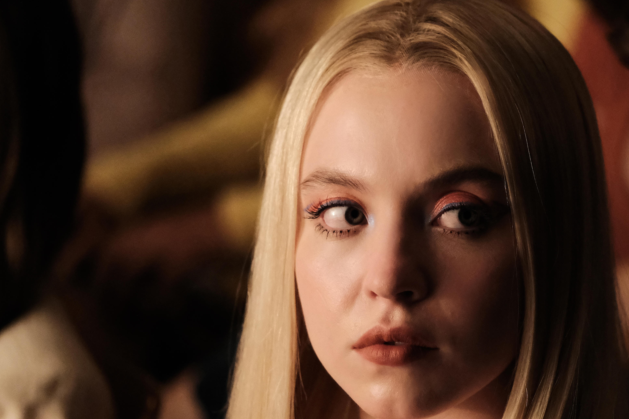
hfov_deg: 6.1
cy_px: 326
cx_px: 474
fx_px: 5923
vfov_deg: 4.1
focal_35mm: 339
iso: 6400
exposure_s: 1/80
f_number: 2.8
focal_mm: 140
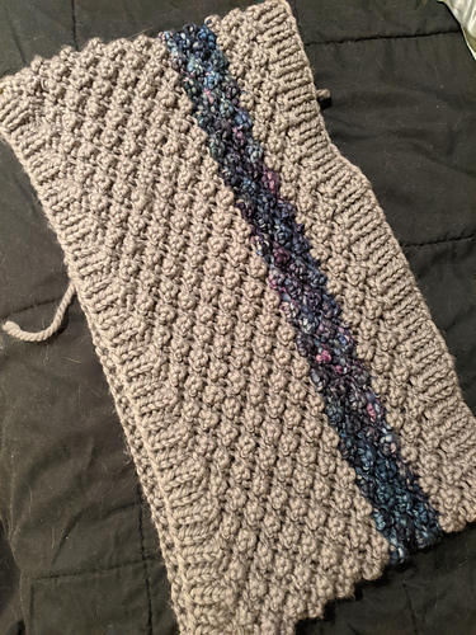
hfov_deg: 51.4
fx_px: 495
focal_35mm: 27
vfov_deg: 65.3
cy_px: 318
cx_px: 238
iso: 1392
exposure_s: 1/24
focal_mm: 4.44
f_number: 1.8
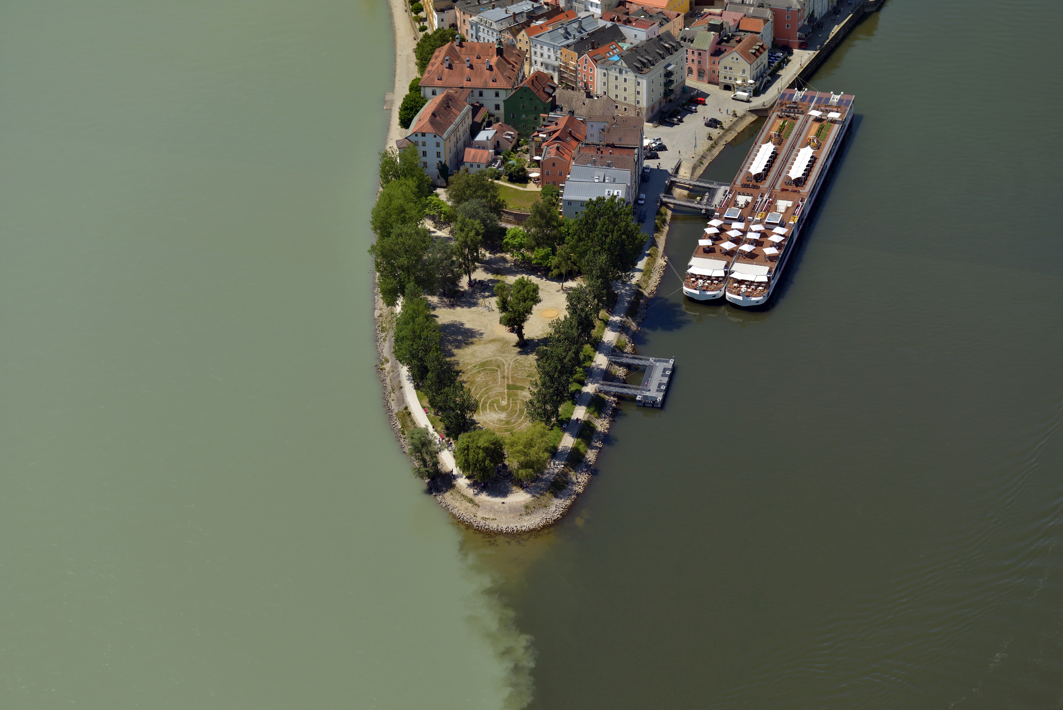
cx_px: 532
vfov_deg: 19.5
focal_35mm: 70
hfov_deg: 28.8
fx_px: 2068
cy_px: 355
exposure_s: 1/1000
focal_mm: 70
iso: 160
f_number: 5.6
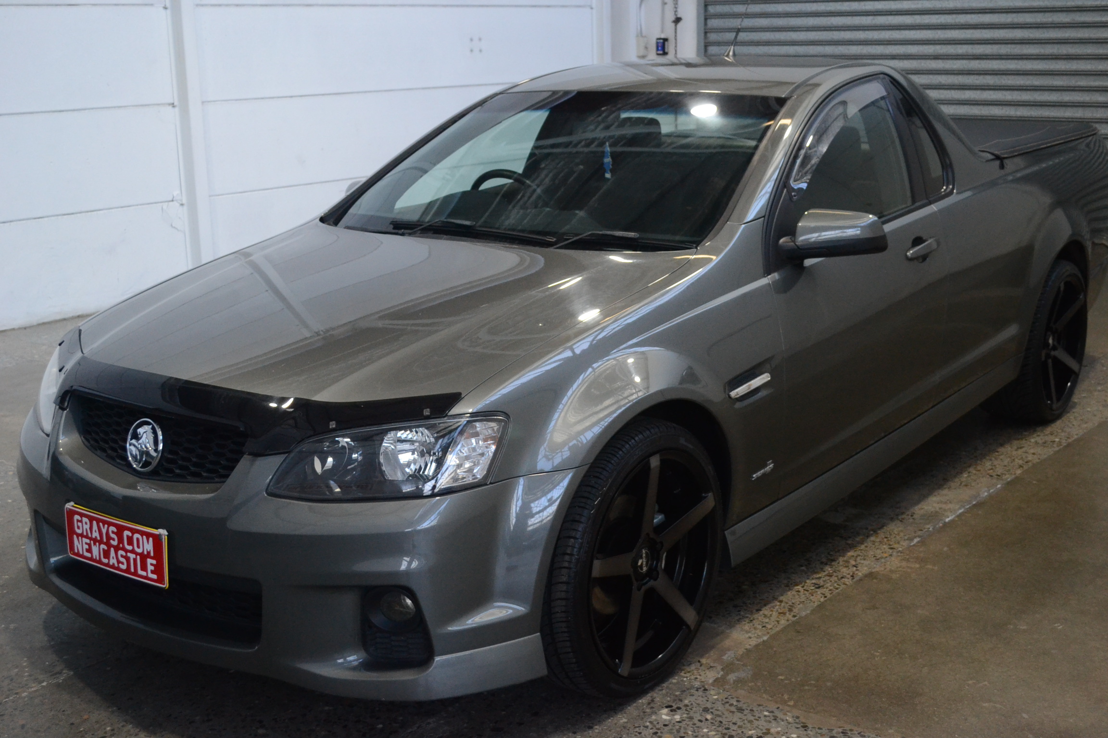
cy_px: 369
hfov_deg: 45.0
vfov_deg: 30.8
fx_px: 1339
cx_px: 554
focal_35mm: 44
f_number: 4.5
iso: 1600
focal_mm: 29
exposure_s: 1/320
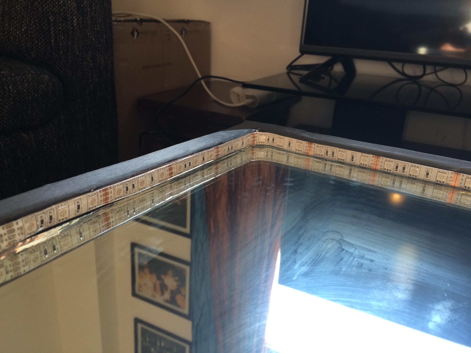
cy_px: 176
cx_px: 236
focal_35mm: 29
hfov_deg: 61.7
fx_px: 395
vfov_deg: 48.2
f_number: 2.2
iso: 64
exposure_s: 1/120
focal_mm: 4.15
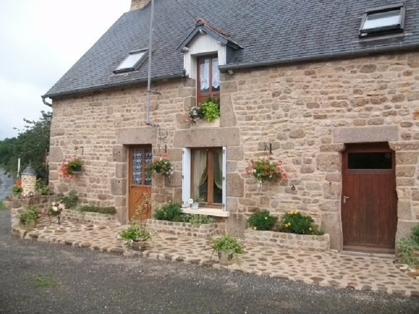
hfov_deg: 56.8
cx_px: 210
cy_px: 157
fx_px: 387
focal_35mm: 32
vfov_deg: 44.2
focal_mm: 5.7
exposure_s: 1/229
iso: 80
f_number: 2.9
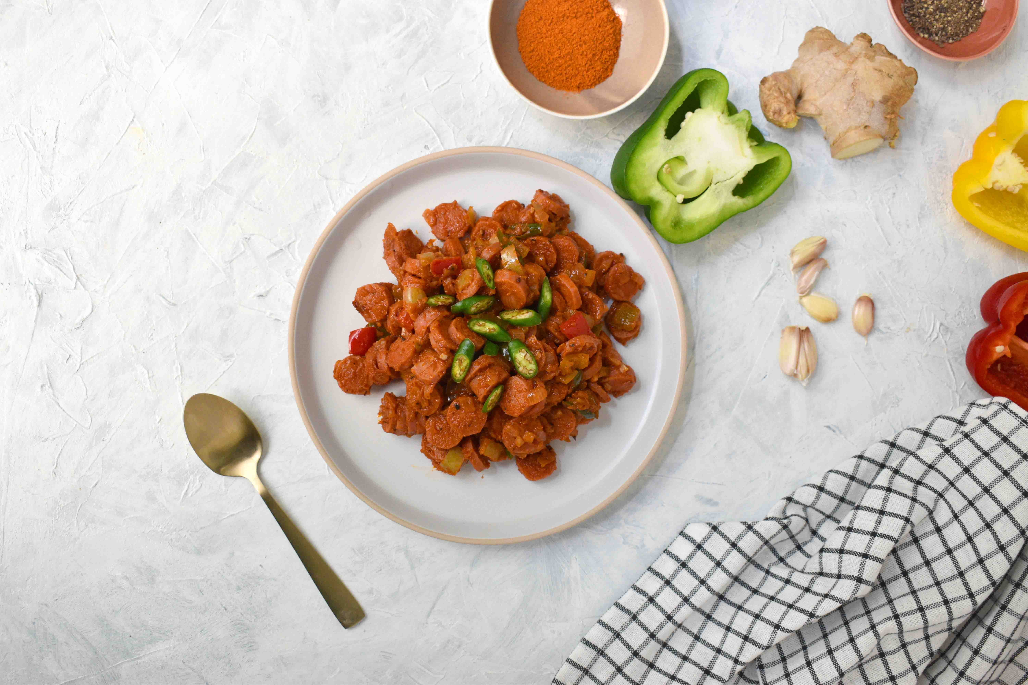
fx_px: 1028
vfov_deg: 36.9
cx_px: 514
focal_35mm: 36
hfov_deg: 53.1
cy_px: 342
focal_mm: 24
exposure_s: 1/40
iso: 1250
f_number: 5.6
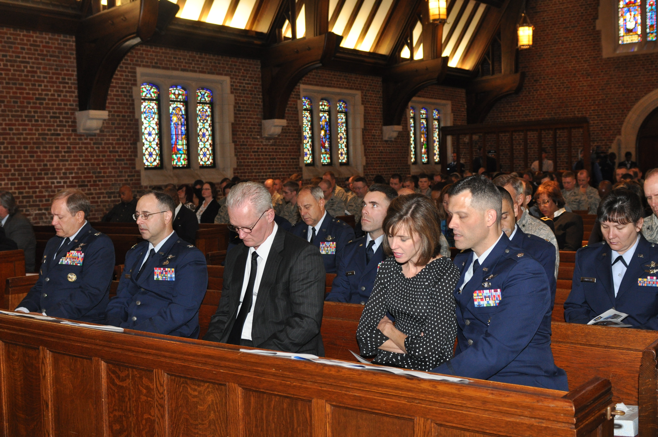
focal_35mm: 42
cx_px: 329
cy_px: 218
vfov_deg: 31.8
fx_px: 767
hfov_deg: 46.4
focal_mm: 28
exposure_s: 1/60
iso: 800
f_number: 4
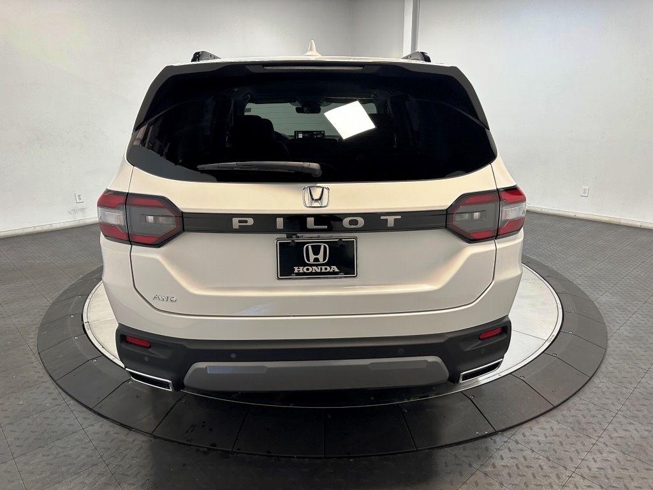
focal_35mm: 24
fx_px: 453
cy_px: 245
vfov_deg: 56.8
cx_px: 326
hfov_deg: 71.6
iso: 250
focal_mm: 6.86
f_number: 1.78
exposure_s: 1/60
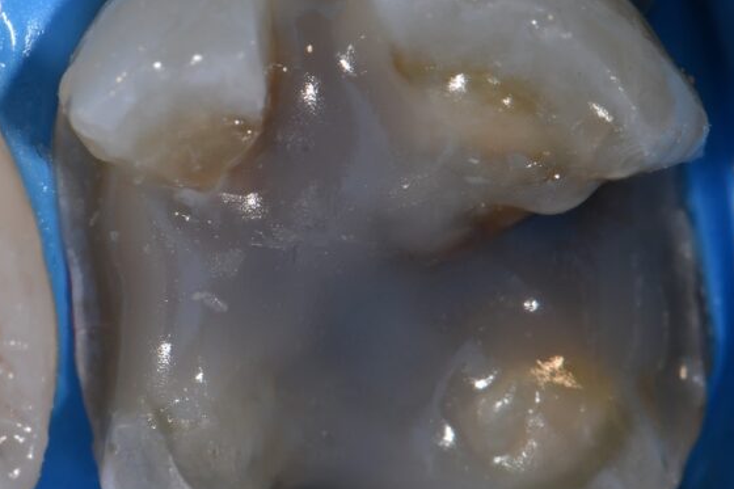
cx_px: 157
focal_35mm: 287
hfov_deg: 7.2
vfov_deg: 4.8
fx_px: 5850
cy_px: 215
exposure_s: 1/160
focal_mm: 105
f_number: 32
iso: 200
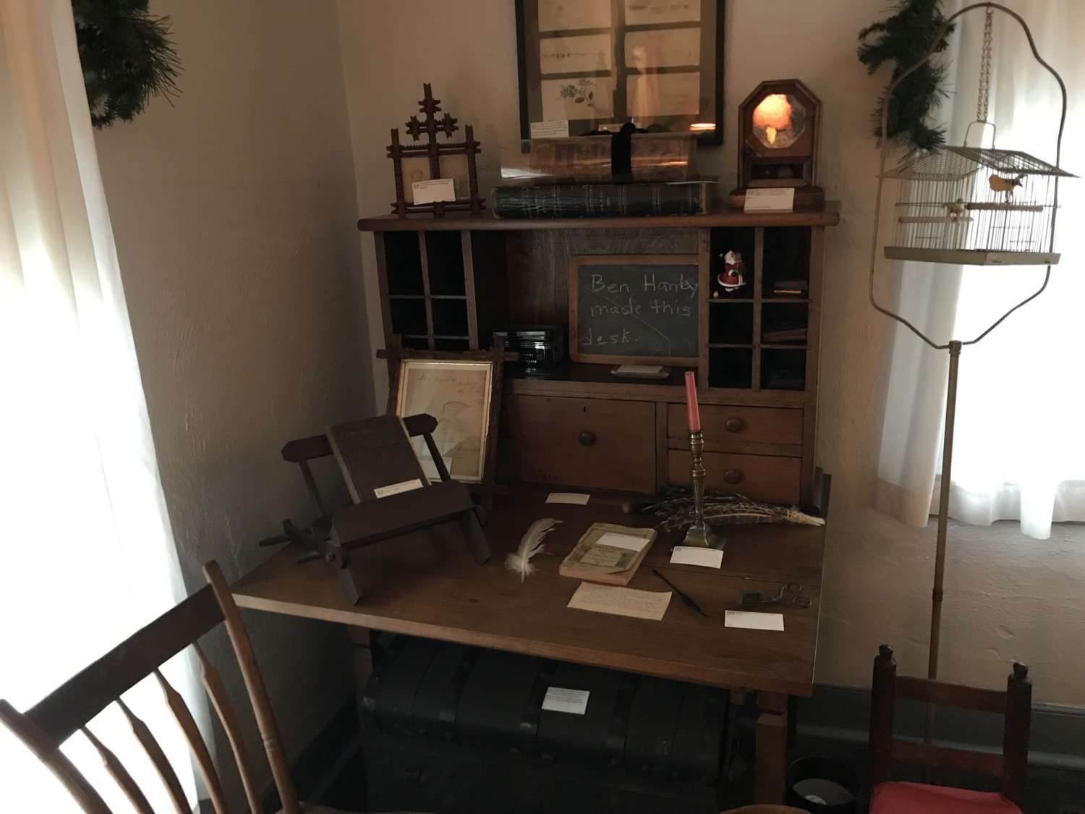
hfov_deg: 63.4
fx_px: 878
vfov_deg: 49.7
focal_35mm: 28
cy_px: 407
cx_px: 542
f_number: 1.8
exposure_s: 1/5
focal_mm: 3.99
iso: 100
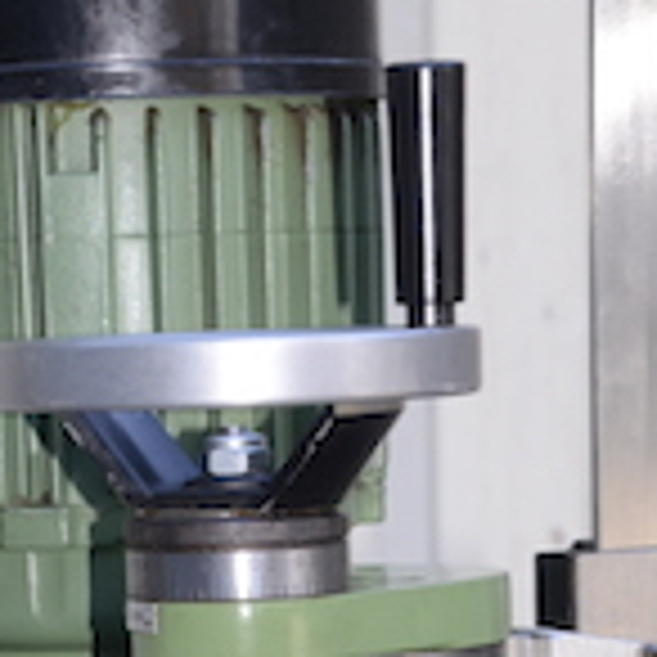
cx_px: 238
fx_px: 5025
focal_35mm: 234
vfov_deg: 7.4
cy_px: 828
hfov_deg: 7.5
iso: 640
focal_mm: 66
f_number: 11
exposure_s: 1/60
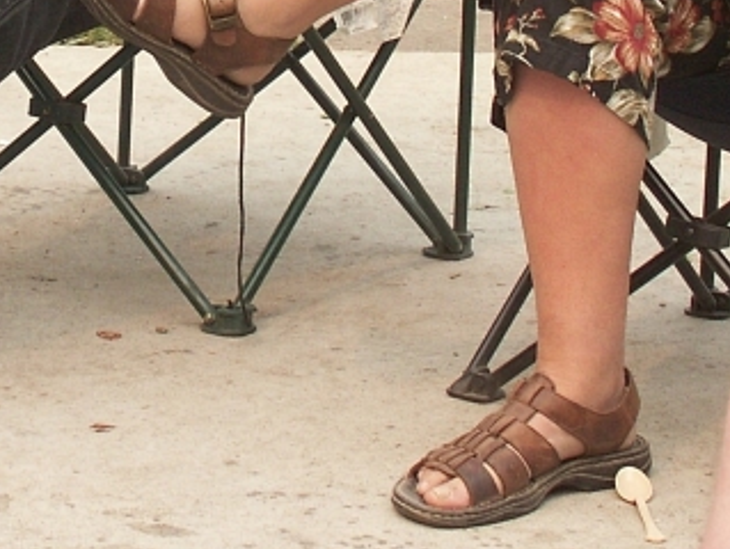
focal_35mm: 139
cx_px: 76
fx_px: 2935
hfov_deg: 14.0
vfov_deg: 10.4
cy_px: -185
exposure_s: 1/125
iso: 50
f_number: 3.5
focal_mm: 7.7
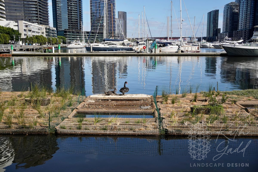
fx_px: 251
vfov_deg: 37.9
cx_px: 129
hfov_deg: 54.4
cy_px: 86
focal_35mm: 35
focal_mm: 35
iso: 320
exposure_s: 1/200
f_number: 11
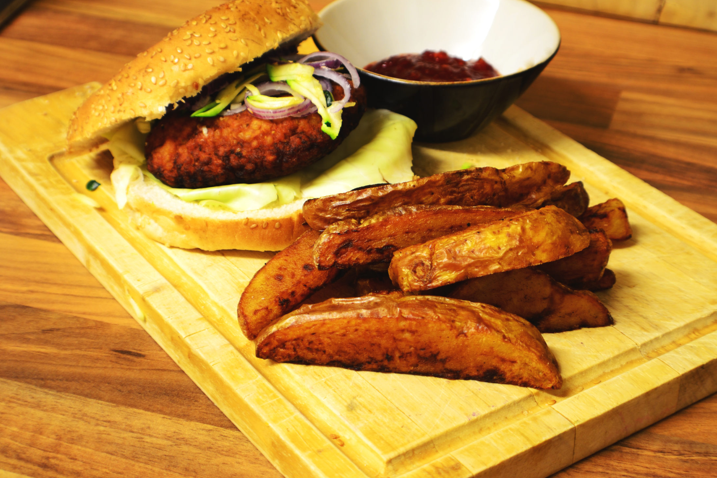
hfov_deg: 22.4
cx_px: 359
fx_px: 1812
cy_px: 218
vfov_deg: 15.0
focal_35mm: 91
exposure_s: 1
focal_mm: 52
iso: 100
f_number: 5.6
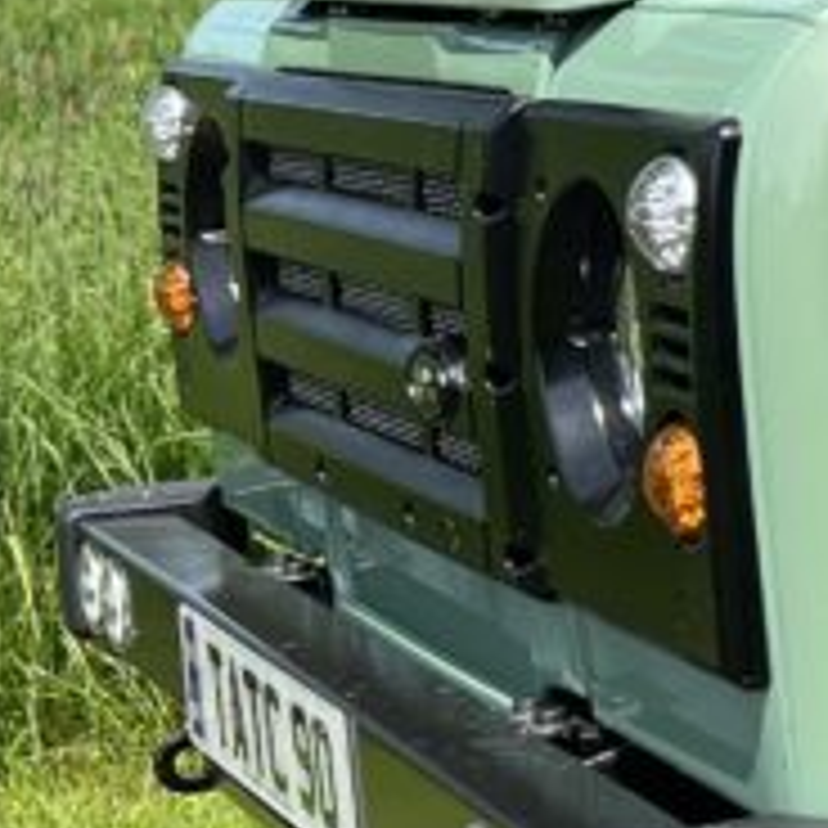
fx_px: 3464
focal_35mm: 128
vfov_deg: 13.6
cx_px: 1894
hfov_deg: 11.6
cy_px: 338
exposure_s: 1/2252
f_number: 1.5
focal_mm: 5.7
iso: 50
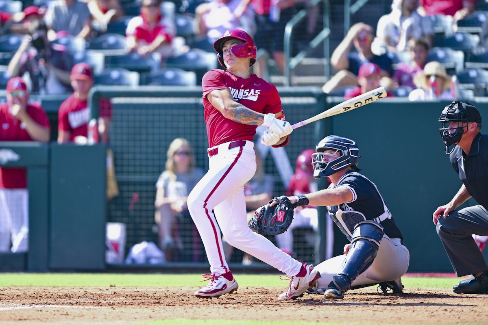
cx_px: 244
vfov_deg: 3.4
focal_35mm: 400
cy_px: 162
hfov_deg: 5.2
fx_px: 5422
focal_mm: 400
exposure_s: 1/2000
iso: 320
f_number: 2.8
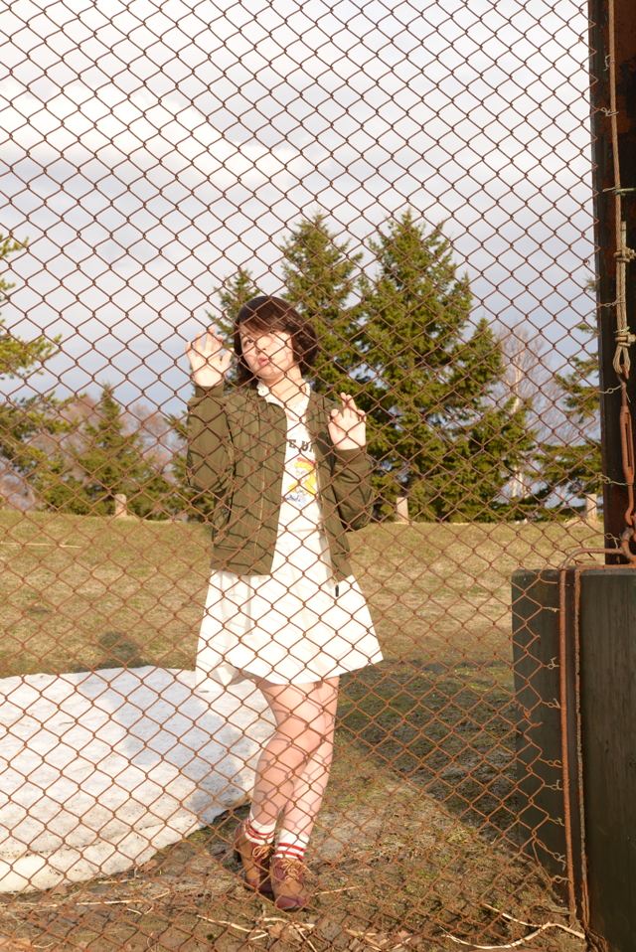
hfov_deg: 29.9
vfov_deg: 43.6
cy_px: 476
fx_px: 1191
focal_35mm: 45
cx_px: 318
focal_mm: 45
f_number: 6.3
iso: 100
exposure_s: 1/125
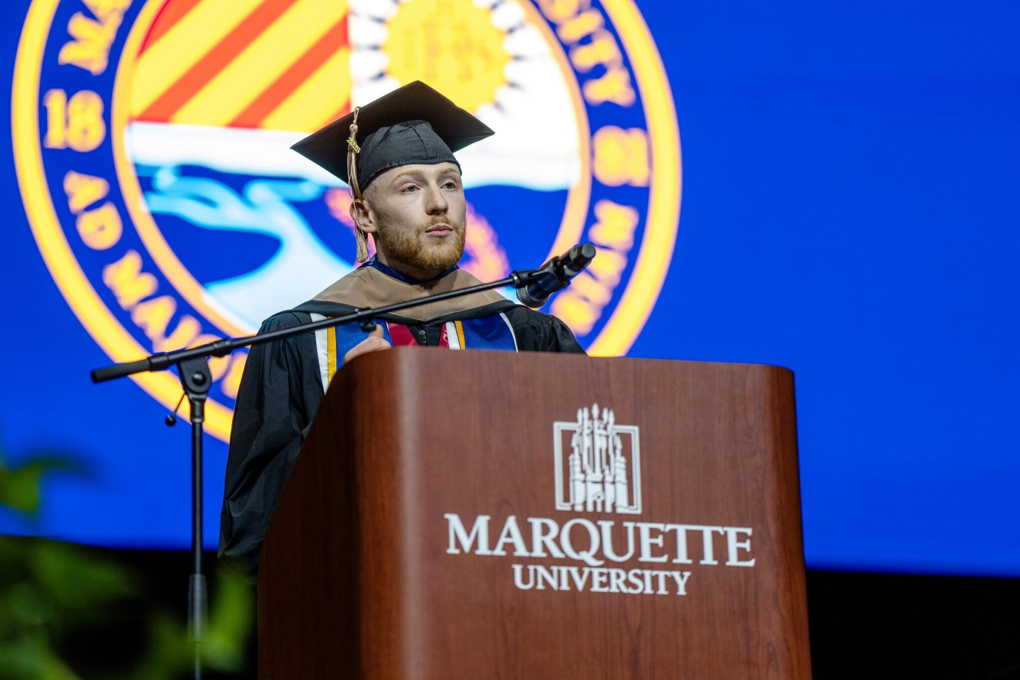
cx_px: 510
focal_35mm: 139
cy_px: 340
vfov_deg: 9.9
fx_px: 3938
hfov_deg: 14.8
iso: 1250
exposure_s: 1/250
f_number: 2.8
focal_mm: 139
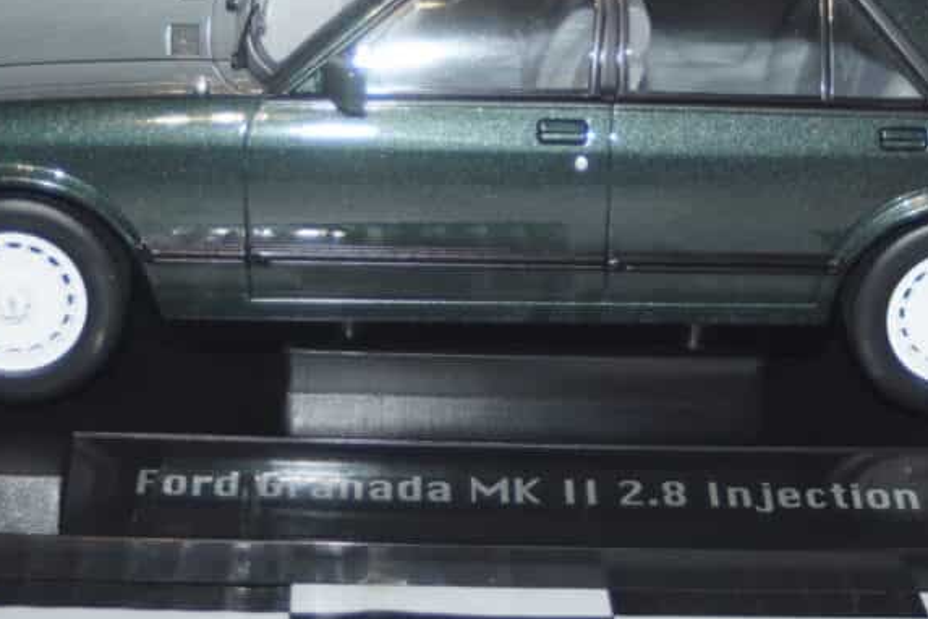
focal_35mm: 94
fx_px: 2420
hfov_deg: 21.7
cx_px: 549
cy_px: 103
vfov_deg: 14.5
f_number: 4
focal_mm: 35
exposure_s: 1/160
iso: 250
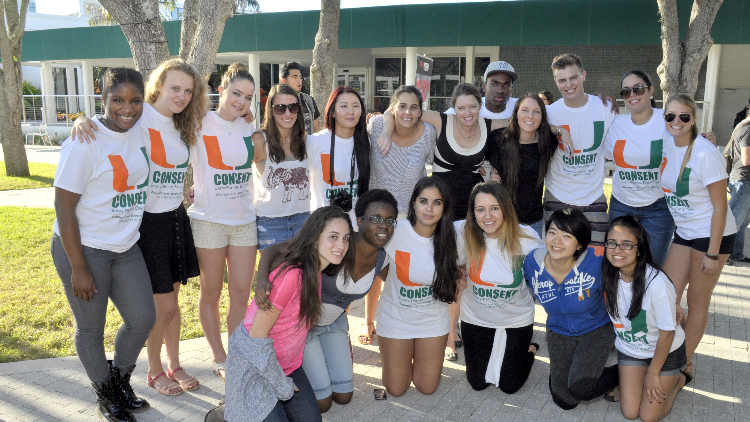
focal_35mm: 31
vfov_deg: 37.6
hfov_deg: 62.6
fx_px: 616
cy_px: 251
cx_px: 394
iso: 400
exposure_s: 1/200
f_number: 9
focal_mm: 18
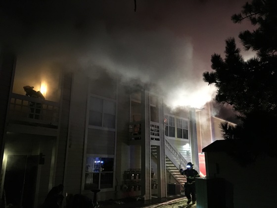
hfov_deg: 61.7
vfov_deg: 48.2
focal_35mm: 29
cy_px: 104
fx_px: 232
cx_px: 138
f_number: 2.2
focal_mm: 4.15
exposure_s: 1/15
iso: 320
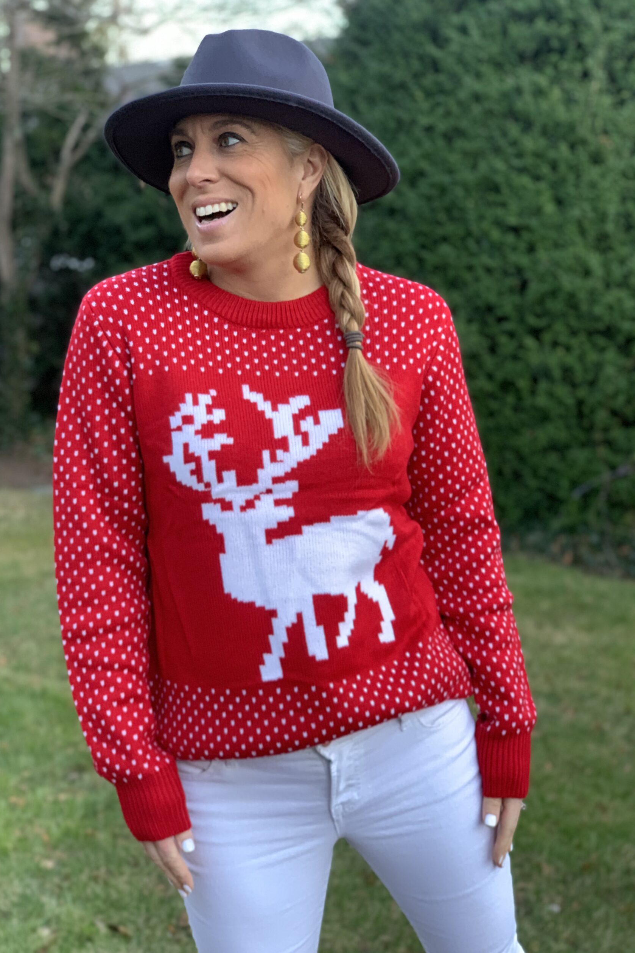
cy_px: 482
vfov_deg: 36.2
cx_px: 276
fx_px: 1455
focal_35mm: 55
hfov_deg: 24.6
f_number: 2.4
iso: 125
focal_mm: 6
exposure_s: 1/68
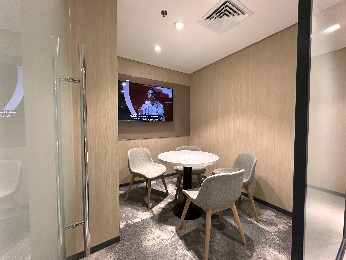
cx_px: 173
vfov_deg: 85.7
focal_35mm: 14
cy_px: 130
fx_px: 140
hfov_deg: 102.1
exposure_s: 1/60
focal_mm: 2.22
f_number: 2.2
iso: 200
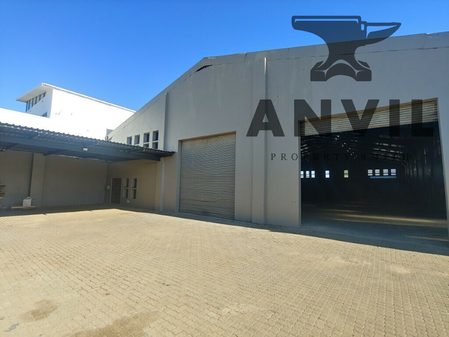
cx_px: 224
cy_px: 168
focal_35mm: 16
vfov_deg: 78.1
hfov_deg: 94.5
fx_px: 208
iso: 50
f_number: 1.9
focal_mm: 2.18
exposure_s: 1/699
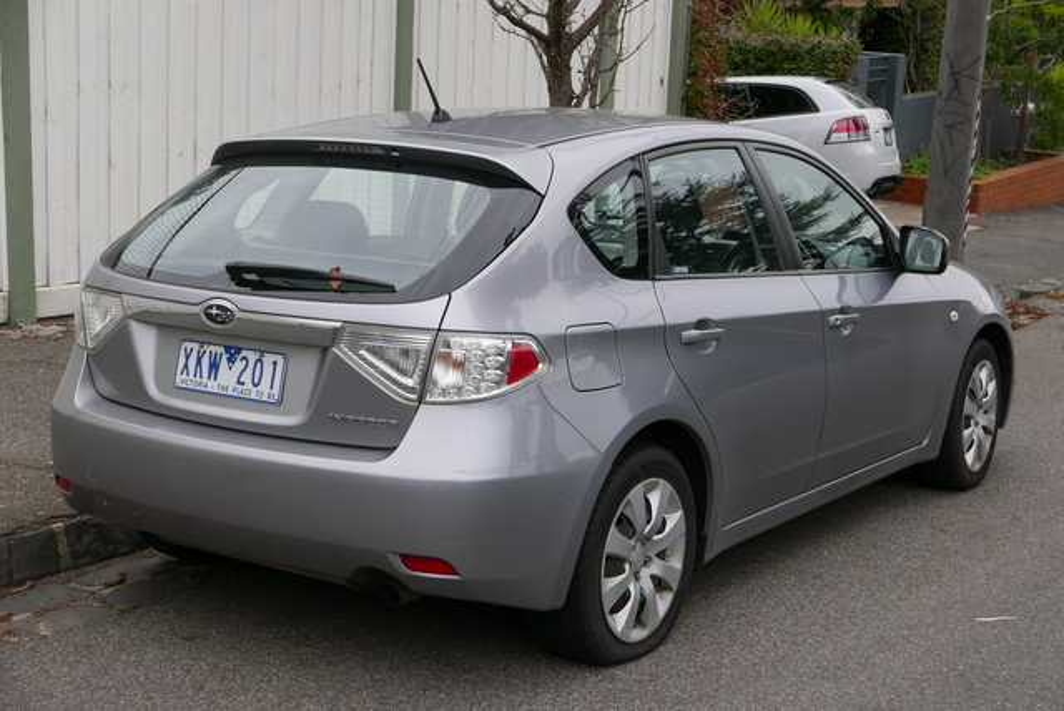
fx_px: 1775
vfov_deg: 22.7
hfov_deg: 33.4
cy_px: 356
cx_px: 532
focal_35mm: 60
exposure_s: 1/200
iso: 200
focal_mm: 27.2
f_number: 5.6
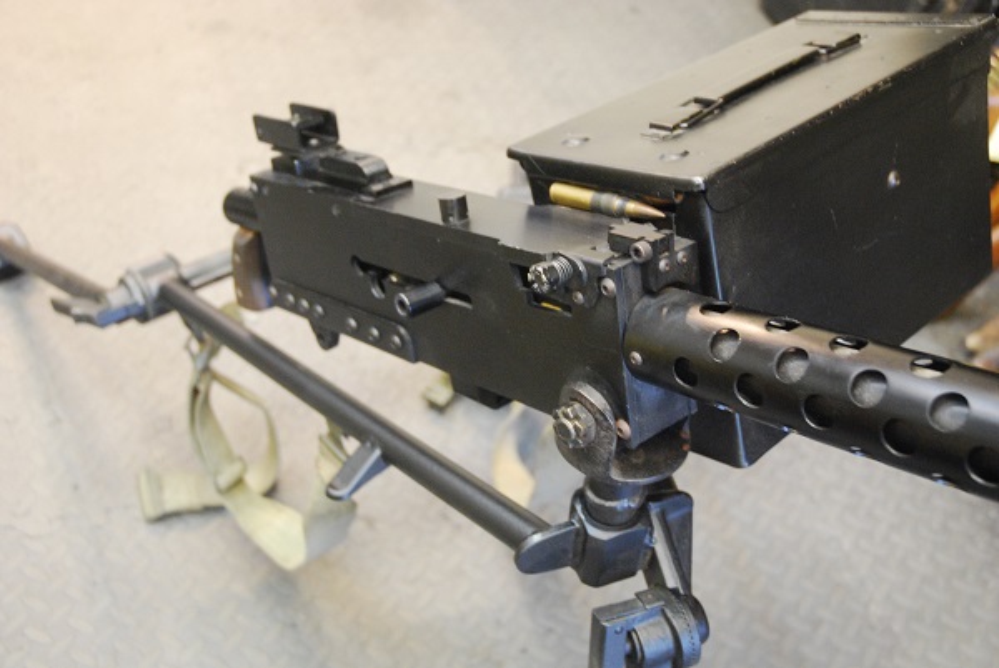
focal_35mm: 44
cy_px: 334
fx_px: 1208
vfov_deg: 30.9
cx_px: 500
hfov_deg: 44.9
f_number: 4
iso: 1600
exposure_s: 1/25
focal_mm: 29
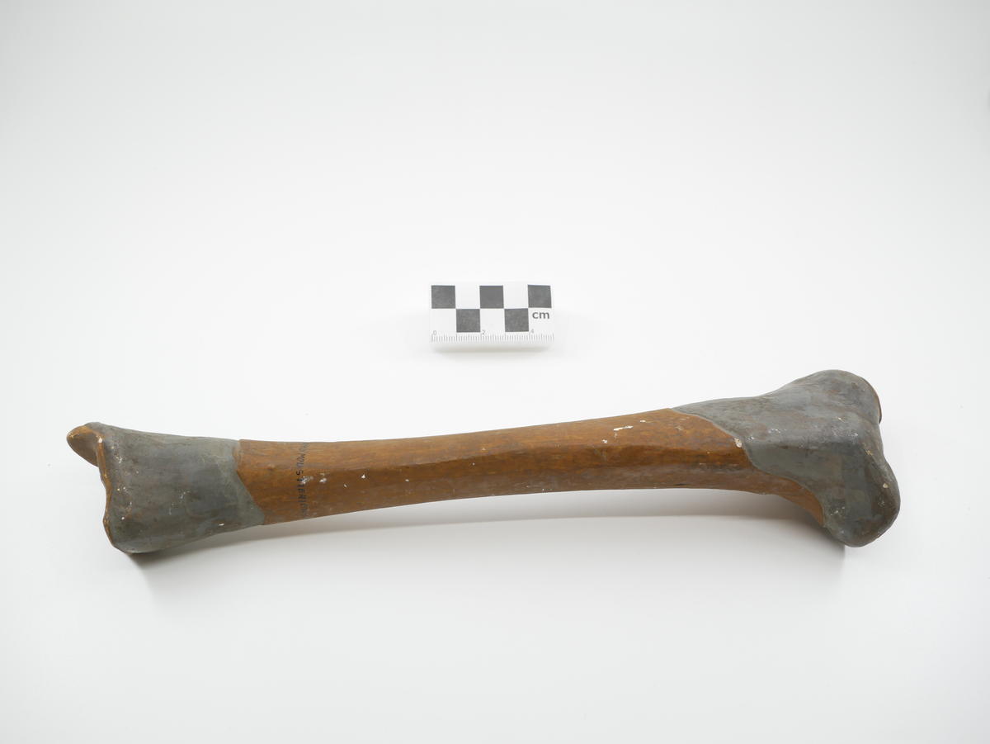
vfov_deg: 41.8
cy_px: 372
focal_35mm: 34
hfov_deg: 53.9
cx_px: 495
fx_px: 973
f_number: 7.1
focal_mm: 17
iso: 200
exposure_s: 1/50
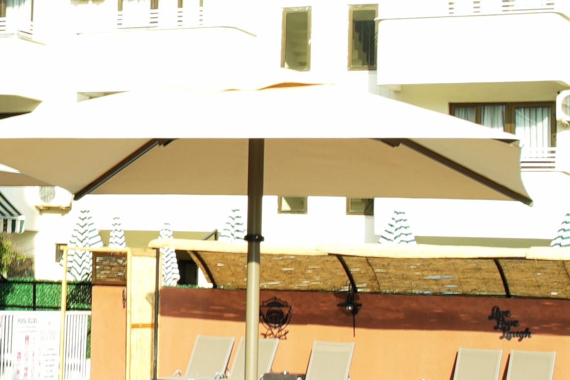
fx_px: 1631
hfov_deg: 19.0
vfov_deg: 13.3
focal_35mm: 103
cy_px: 101
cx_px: -56
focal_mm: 29
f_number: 22
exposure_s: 1/5
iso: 50
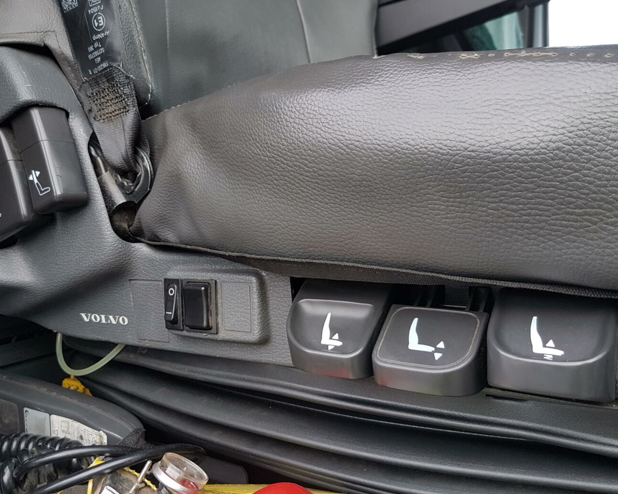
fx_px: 549
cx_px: 302
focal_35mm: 30
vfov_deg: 48.5
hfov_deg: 58.8
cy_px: 265
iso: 40
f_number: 1.7
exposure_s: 1/100
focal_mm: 4.2
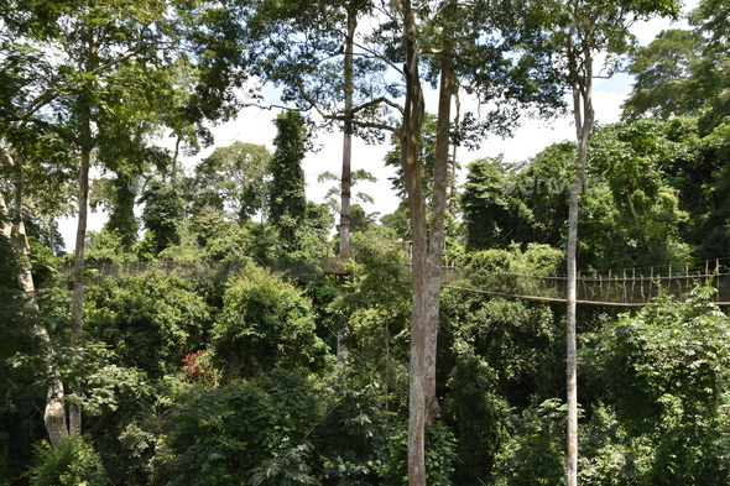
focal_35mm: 27
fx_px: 547
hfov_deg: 67.4
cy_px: 243
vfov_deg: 47.9
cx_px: 365
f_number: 8
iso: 250
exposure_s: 1/250
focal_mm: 18
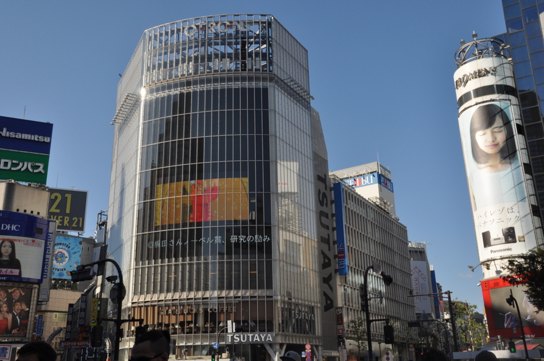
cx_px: 272
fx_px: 543
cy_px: 180
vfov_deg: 36.8
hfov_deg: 53.2
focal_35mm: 36
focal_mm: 24
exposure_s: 1/500
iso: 400
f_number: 11
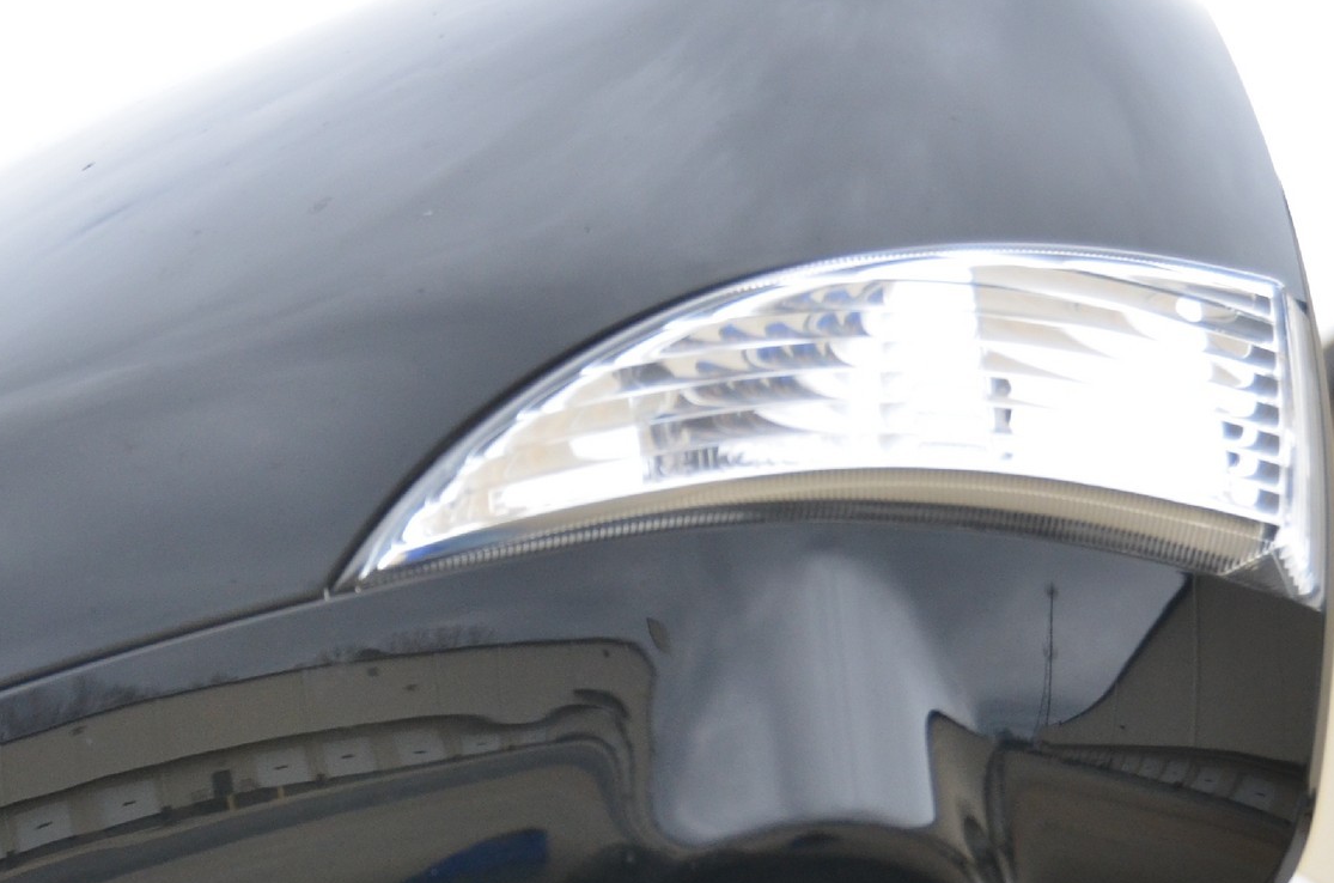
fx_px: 5472
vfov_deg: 9.2
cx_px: 223
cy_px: 700
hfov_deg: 13.8
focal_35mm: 148
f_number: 4.5
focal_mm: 44
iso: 800
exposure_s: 1/1000
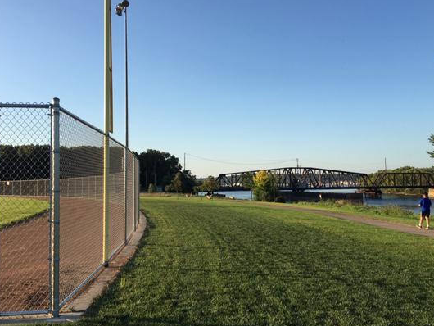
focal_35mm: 35
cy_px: 167
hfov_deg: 52.6
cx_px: 217
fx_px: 439
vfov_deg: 40.7
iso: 25
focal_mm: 4.15
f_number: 2.2
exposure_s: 1/777
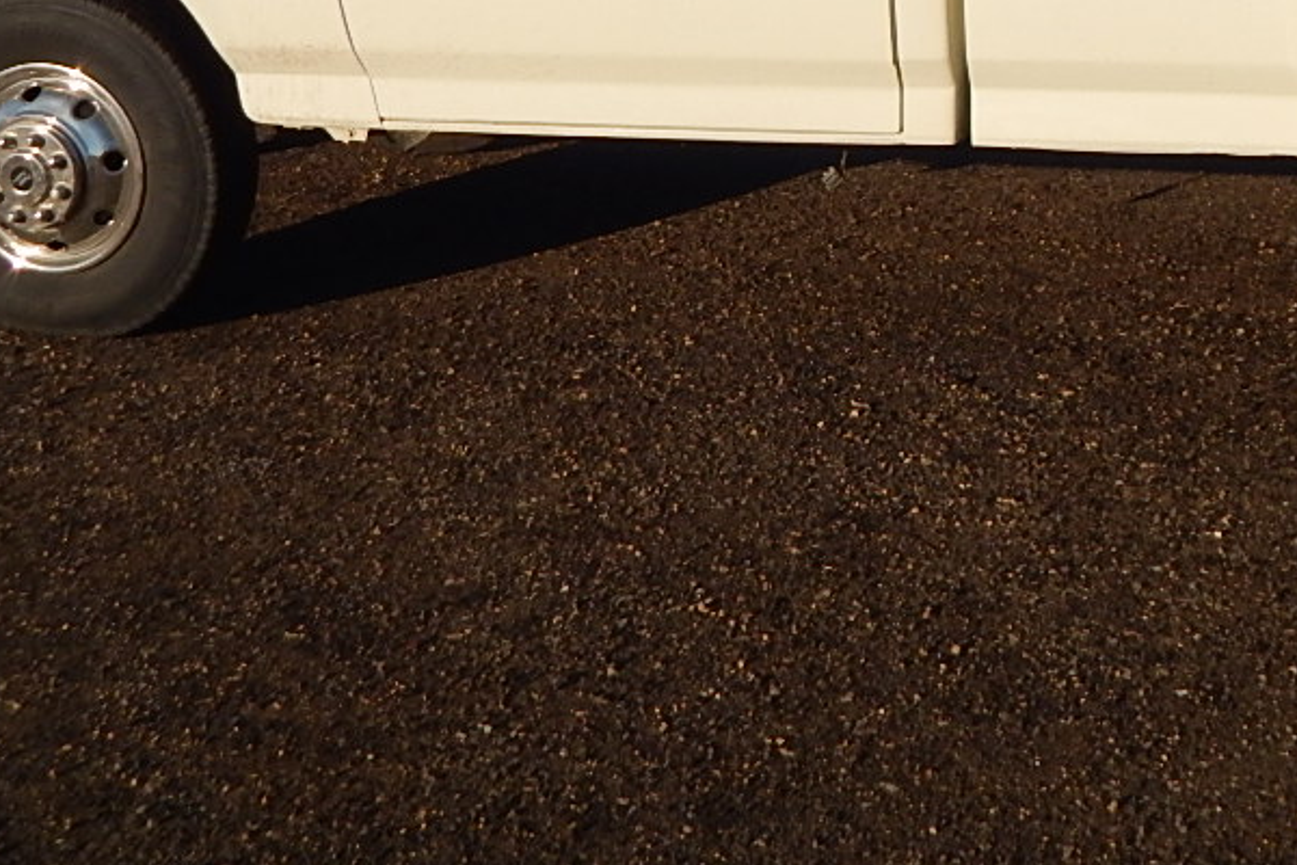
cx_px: 975
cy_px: -190
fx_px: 2198
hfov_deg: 32.3
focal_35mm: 61
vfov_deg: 20.7
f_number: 6
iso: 125
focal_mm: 4
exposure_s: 1/800
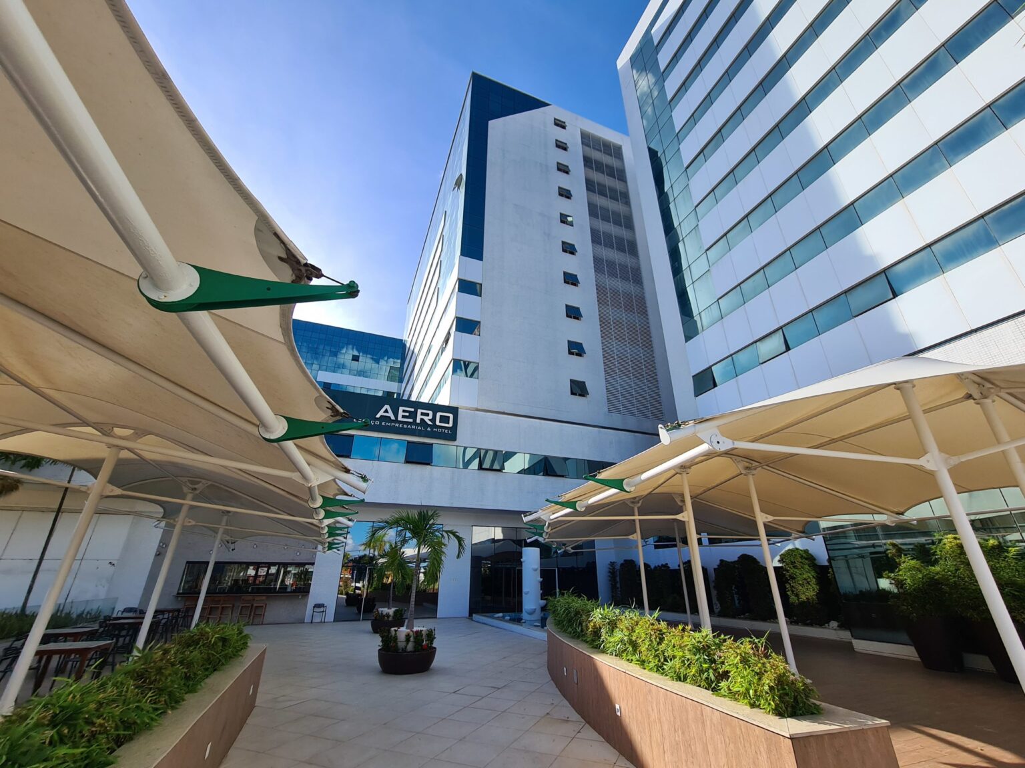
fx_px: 385
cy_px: 384
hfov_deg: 106.2
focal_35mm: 13
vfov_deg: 89.9
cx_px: 512
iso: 50
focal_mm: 2.2
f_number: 2.2
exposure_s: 1/1272
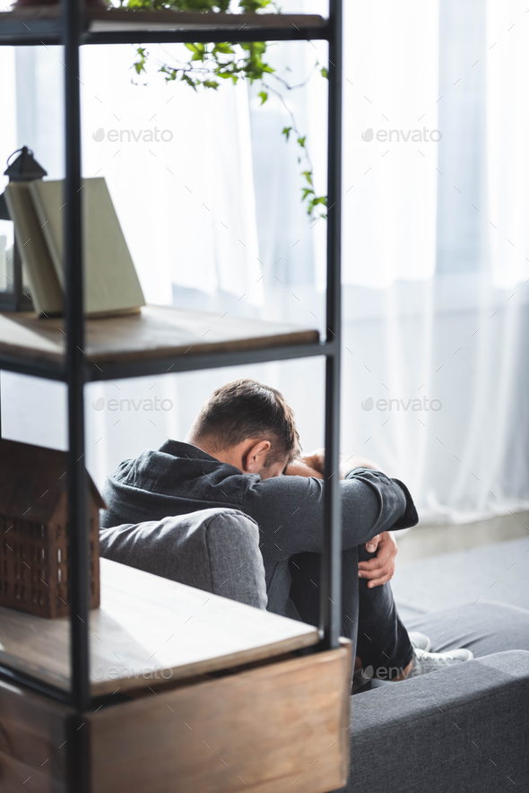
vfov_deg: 22.6
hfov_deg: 15.2
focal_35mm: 90
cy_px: 396
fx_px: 1982
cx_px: 264
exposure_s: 1/200
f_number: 2.8
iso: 160
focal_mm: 90
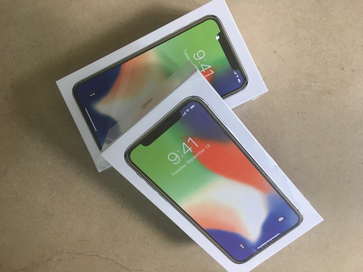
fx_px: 304
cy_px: 136
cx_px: 182
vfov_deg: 48.2
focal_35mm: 29
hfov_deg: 61.7
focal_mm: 4.15
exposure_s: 1/33
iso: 64
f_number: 2.2
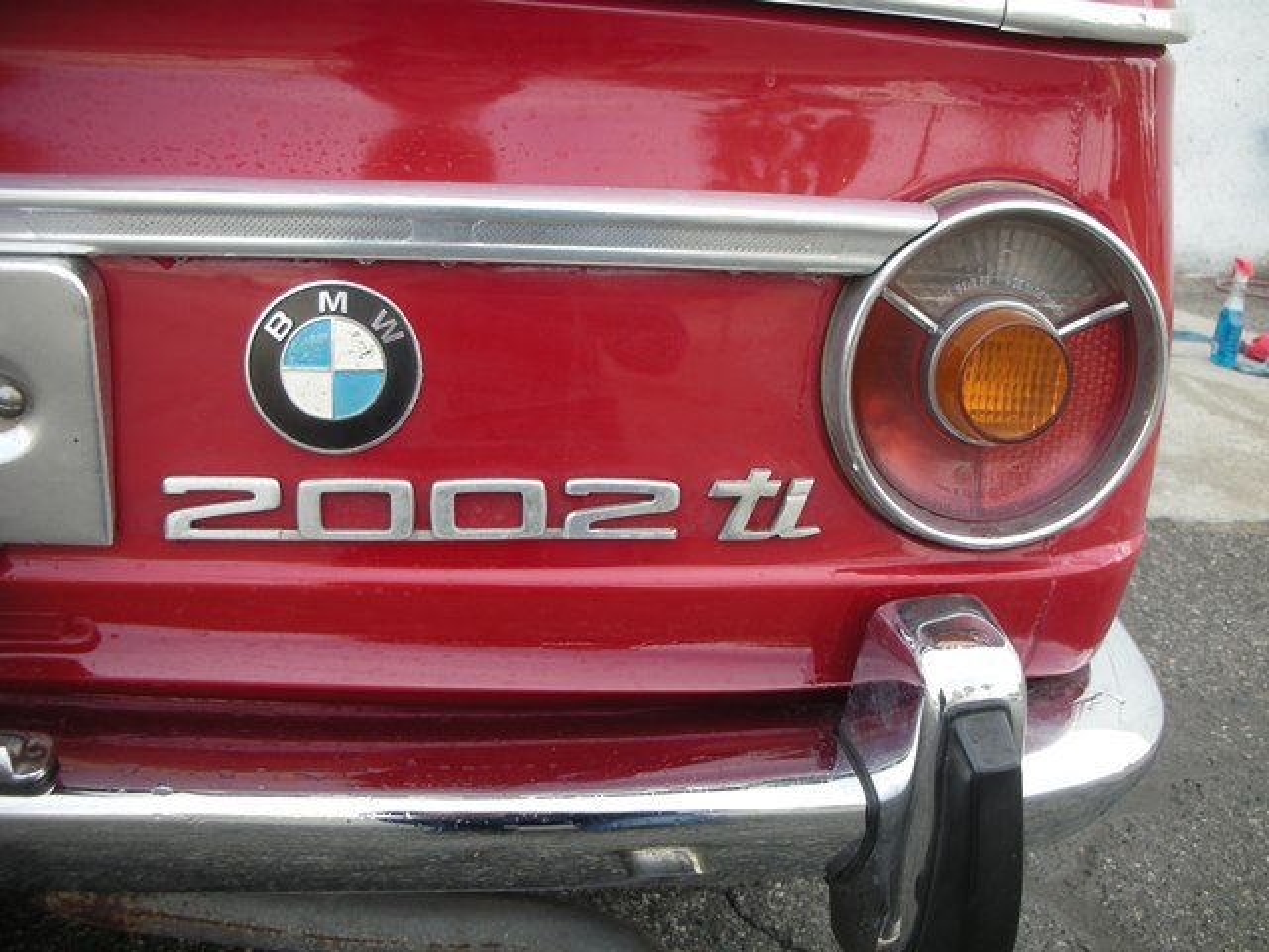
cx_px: 634
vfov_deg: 40.7
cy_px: 476
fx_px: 1283
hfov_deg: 52.6
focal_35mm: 35
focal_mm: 5.8
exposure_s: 1/108
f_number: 2.8
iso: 50
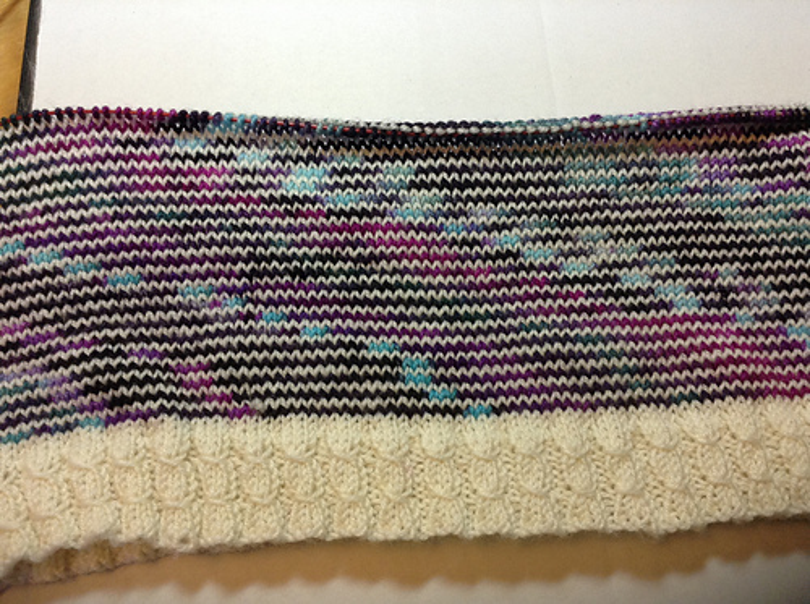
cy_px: 302
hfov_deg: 55.4
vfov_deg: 42.8
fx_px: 771
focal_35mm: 33
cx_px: 405
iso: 64
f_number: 2.4
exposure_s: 1/25
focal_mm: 3.3
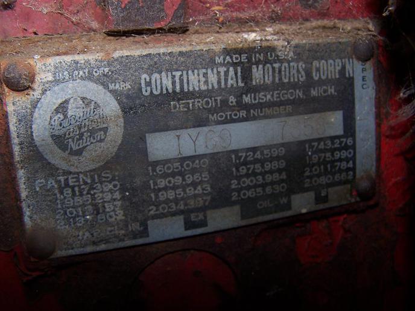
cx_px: 208
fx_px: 456
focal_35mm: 38
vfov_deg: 37.7
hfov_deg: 49.0
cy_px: 156
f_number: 2.8
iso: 80
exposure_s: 1/60
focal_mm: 6.3
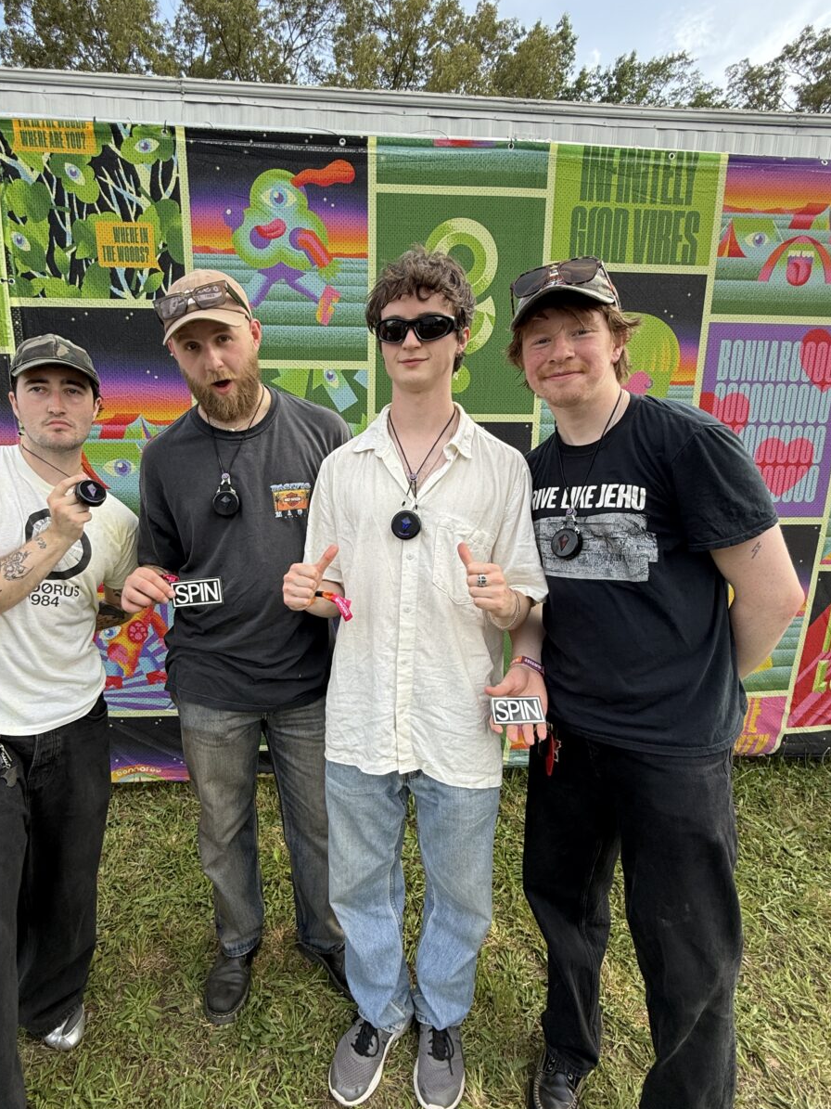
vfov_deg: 87.7
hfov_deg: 70.8
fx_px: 576
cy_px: 567
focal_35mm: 18
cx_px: 328
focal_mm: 2.22
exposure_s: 1/310
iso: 50
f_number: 2.2
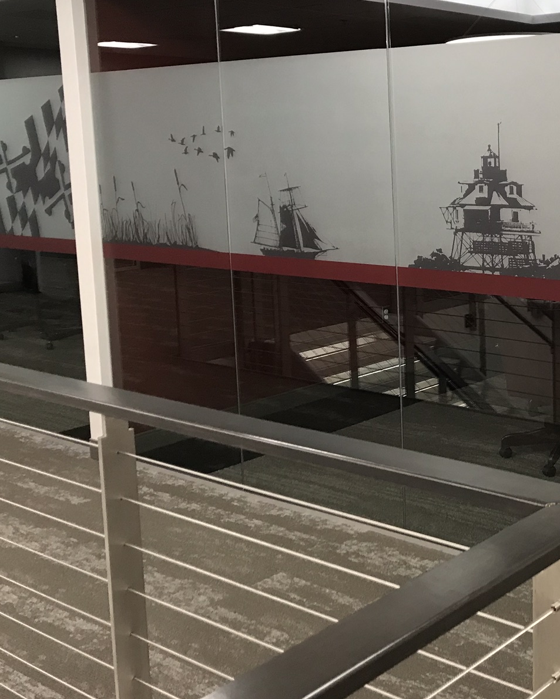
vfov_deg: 39.4
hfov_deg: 29.9
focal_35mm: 47
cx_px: 564
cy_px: 282
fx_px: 974
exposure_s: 1/15
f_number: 1.8
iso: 40
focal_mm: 3.99
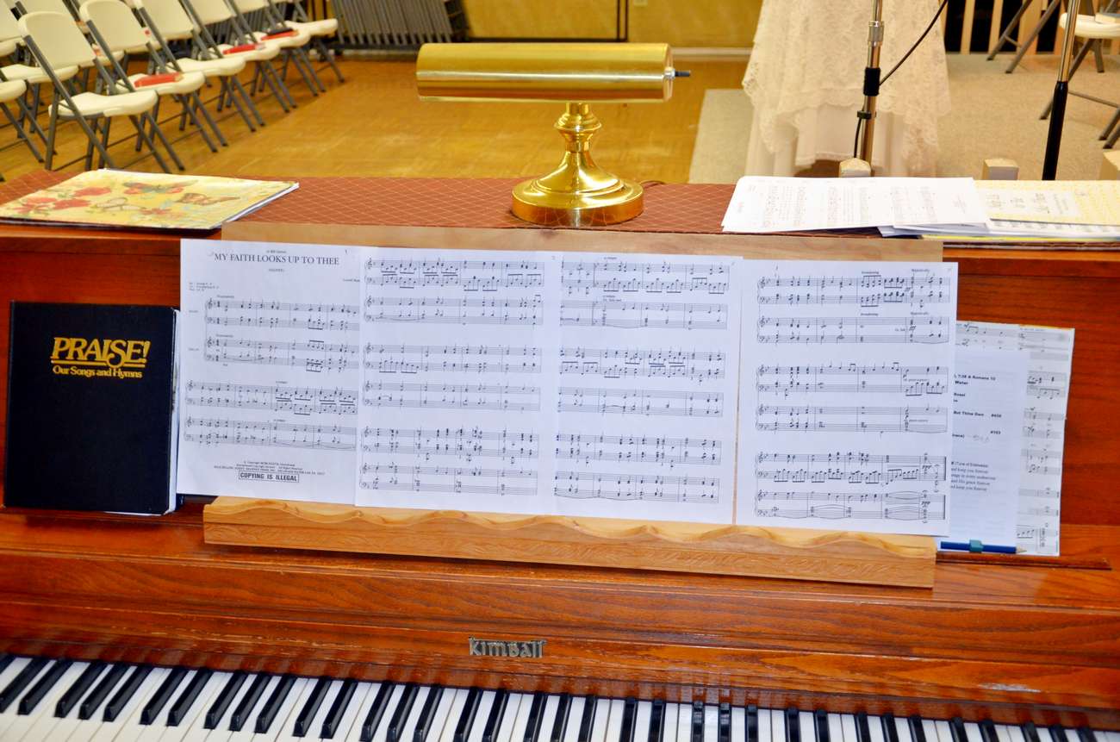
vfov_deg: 34.1
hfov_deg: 49.6
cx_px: 560
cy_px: 371
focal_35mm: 39
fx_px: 1211
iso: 800
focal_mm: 26
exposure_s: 1/60
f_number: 4
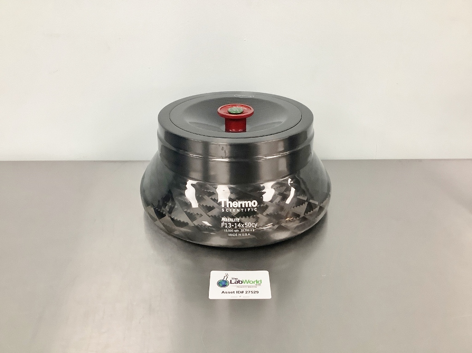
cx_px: 236
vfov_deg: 45.4
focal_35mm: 31
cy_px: 176
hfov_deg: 58.4
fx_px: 422
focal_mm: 3.3
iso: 250
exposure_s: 1/60
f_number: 2.4
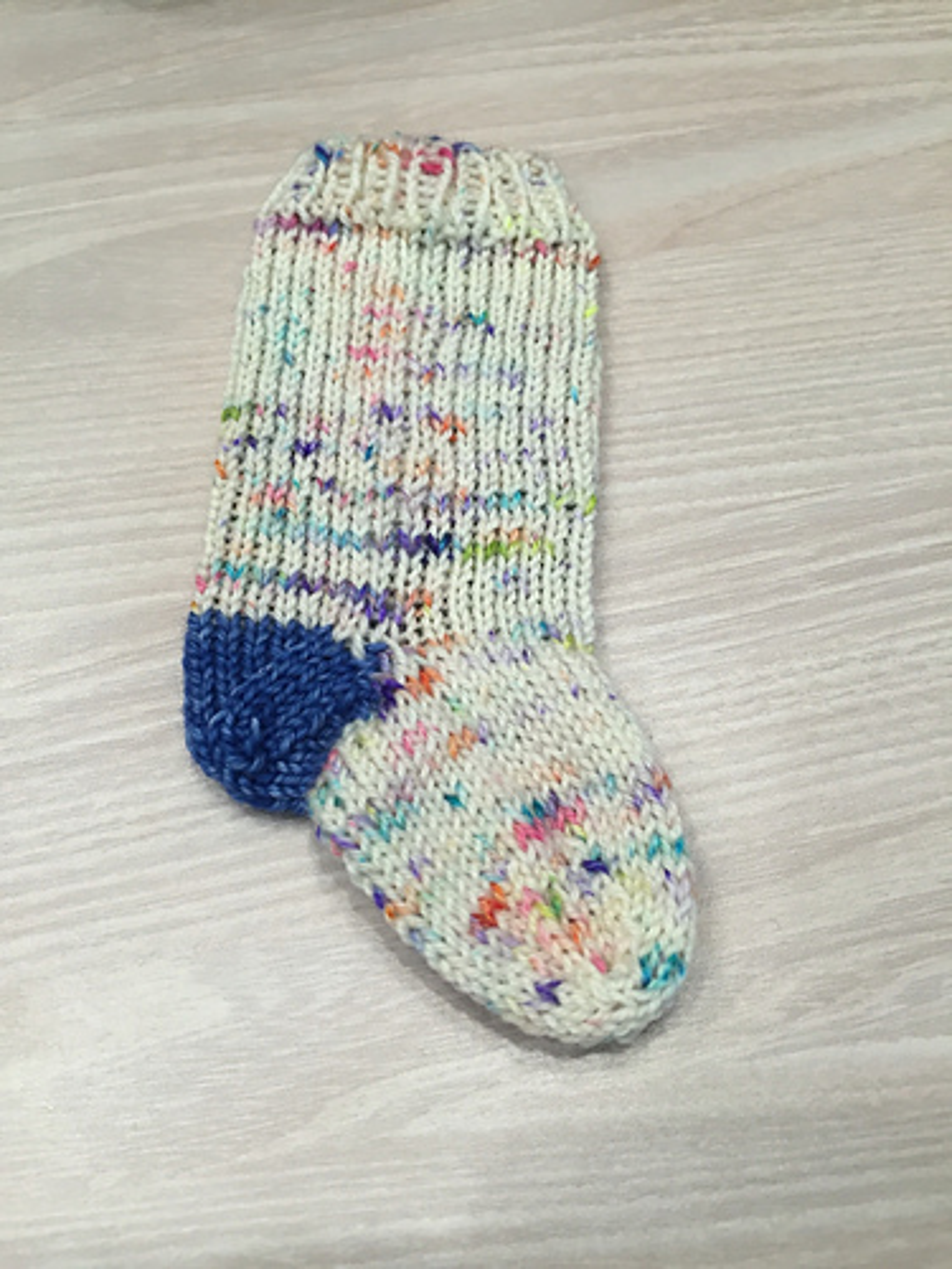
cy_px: 634
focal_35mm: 29
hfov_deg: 48.2
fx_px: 1063
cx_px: 476
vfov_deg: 61.7
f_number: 2.2
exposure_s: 1/30
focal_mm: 4.15
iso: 32
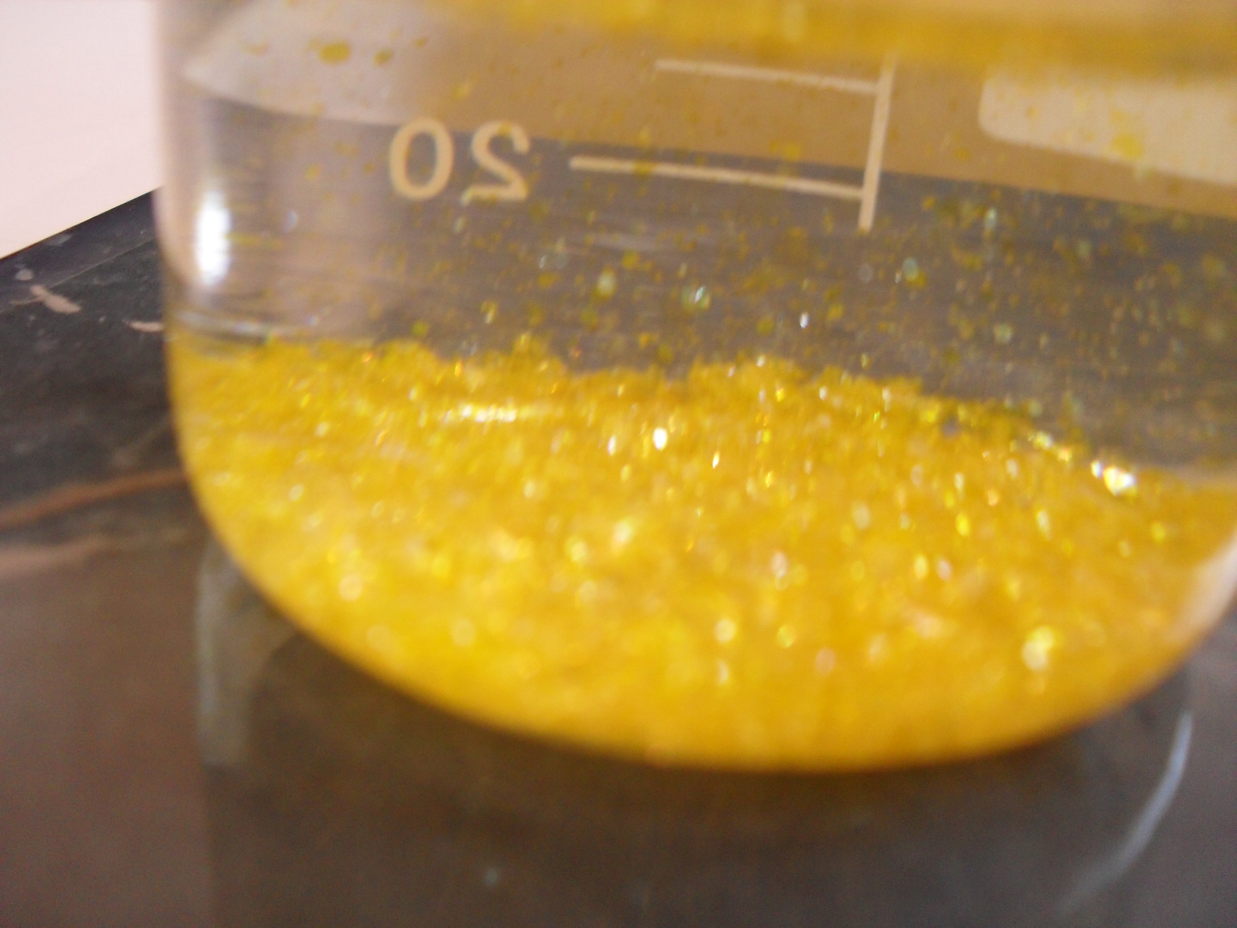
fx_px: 1358
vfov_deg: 37.7
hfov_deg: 49.0
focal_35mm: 38
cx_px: 618
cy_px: 464
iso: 200
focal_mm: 6.3
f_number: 2.8
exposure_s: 1/20
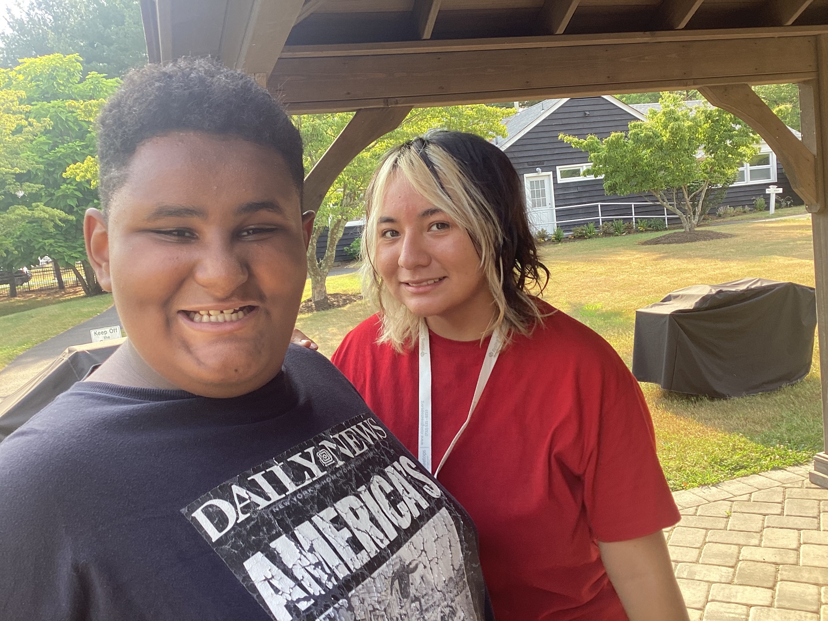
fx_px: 742
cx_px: 414
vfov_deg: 45.4
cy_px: 310
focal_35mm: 31
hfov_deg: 58.4
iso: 32
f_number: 2.4
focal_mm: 3.3
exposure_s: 1/100
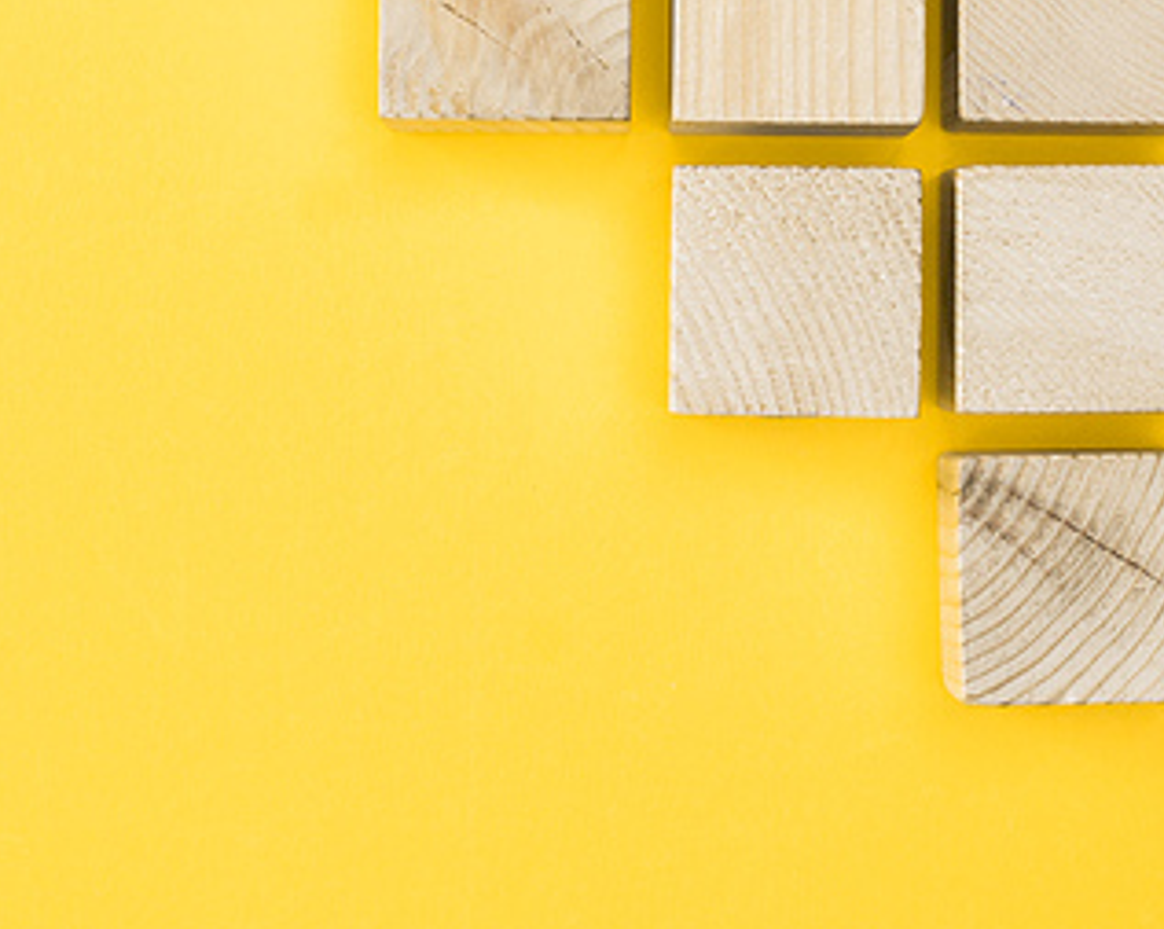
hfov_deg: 17.3
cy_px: 156
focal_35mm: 111
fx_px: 3820
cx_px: 654
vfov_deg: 13.8
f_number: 6.3
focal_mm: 50
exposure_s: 1/200
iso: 64
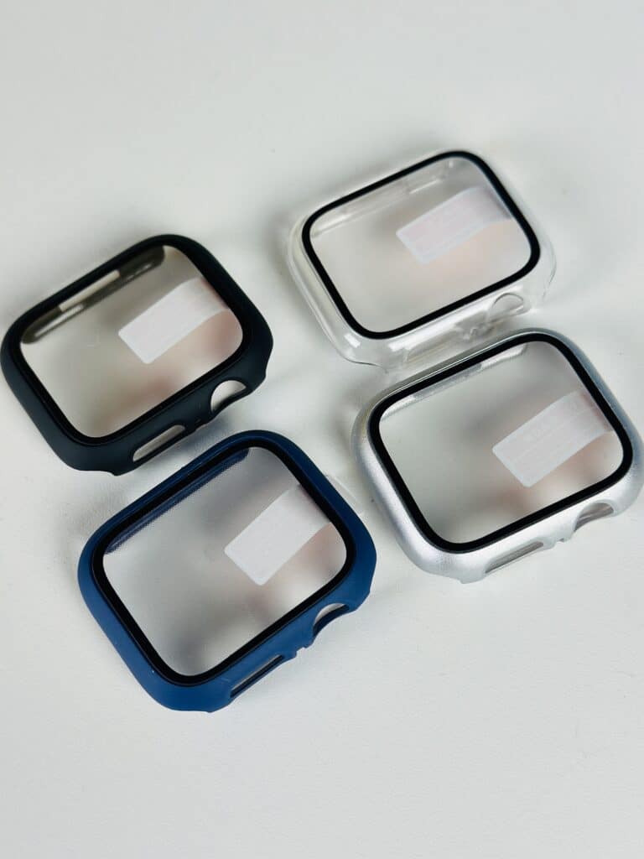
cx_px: 322
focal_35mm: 48
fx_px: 1191
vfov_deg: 39.7
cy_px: 430
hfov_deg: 30.3
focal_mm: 6.86
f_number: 1.78
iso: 64
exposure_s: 1/101
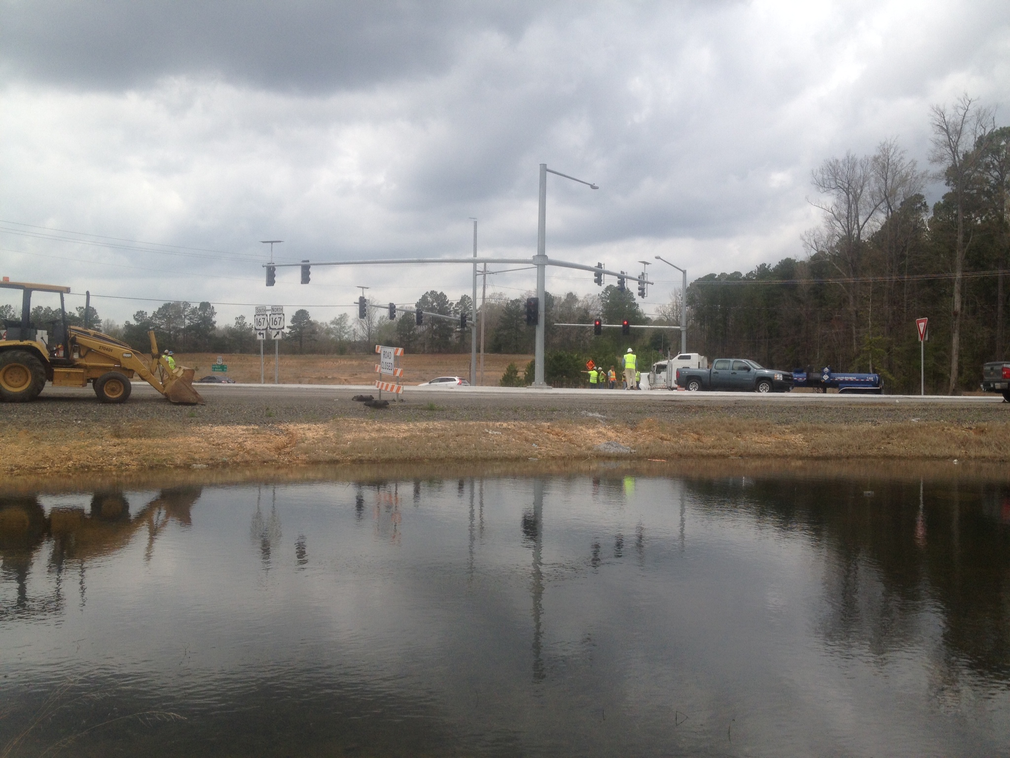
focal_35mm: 35
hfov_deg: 52.6
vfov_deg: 40.7
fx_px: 1021
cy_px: 379
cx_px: 505
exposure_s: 1/1623
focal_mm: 4.28
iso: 50
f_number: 2.4
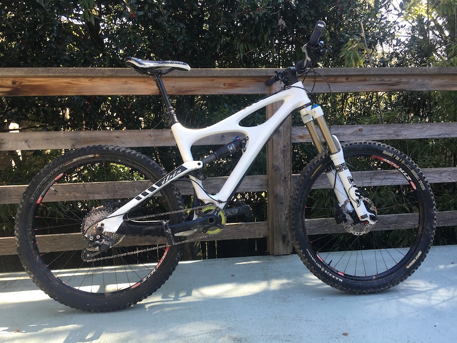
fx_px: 383
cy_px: 172
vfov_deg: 48.2
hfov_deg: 61.7
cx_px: 228
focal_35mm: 29
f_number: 2.2
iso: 25
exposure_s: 1/125
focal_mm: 4.15
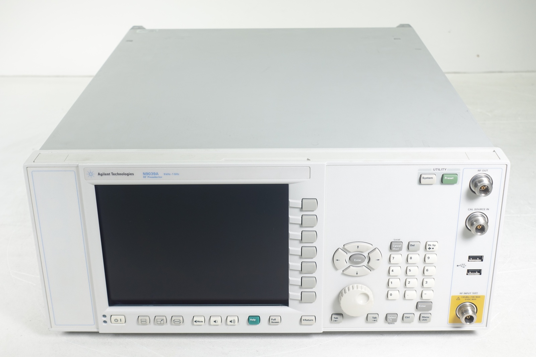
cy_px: 178
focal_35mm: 54
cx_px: 268
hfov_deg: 36.9
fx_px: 804
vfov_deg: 25.1
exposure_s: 1/80
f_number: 4.5
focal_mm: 19.67
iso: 125
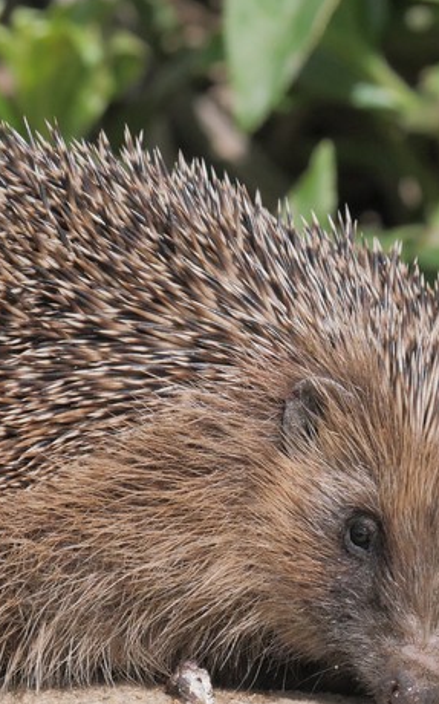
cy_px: 412
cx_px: 83
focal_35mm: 415
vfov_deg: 5.1
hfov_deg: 3.2
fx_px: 7954
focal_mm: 100
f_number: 7.1
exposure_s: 1/1600
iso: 400
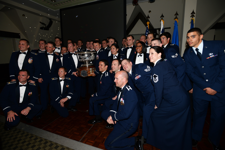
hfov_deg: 93.3
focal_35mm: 17
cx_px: 112
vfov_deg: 70.4
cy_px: 75
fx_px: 106
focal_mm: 17
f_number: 4
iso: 400
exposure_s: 1/200
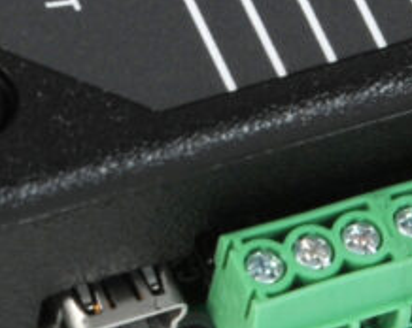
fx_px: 8467
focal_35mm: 695
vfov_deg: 2.2
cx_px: 255
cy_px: -187
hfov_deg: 2.8
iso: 200
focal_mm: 70
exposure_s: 1/60
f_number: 13
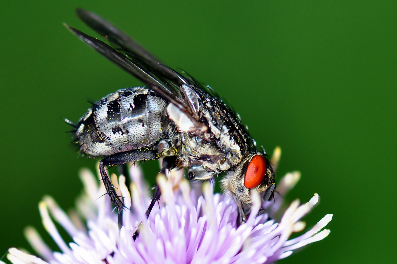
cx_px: 198
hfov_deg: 13.1
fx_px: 1735
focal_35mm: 158
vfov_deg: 8.7
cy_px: 132
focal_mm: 105
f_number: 7.1
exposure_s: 1/200
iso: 200
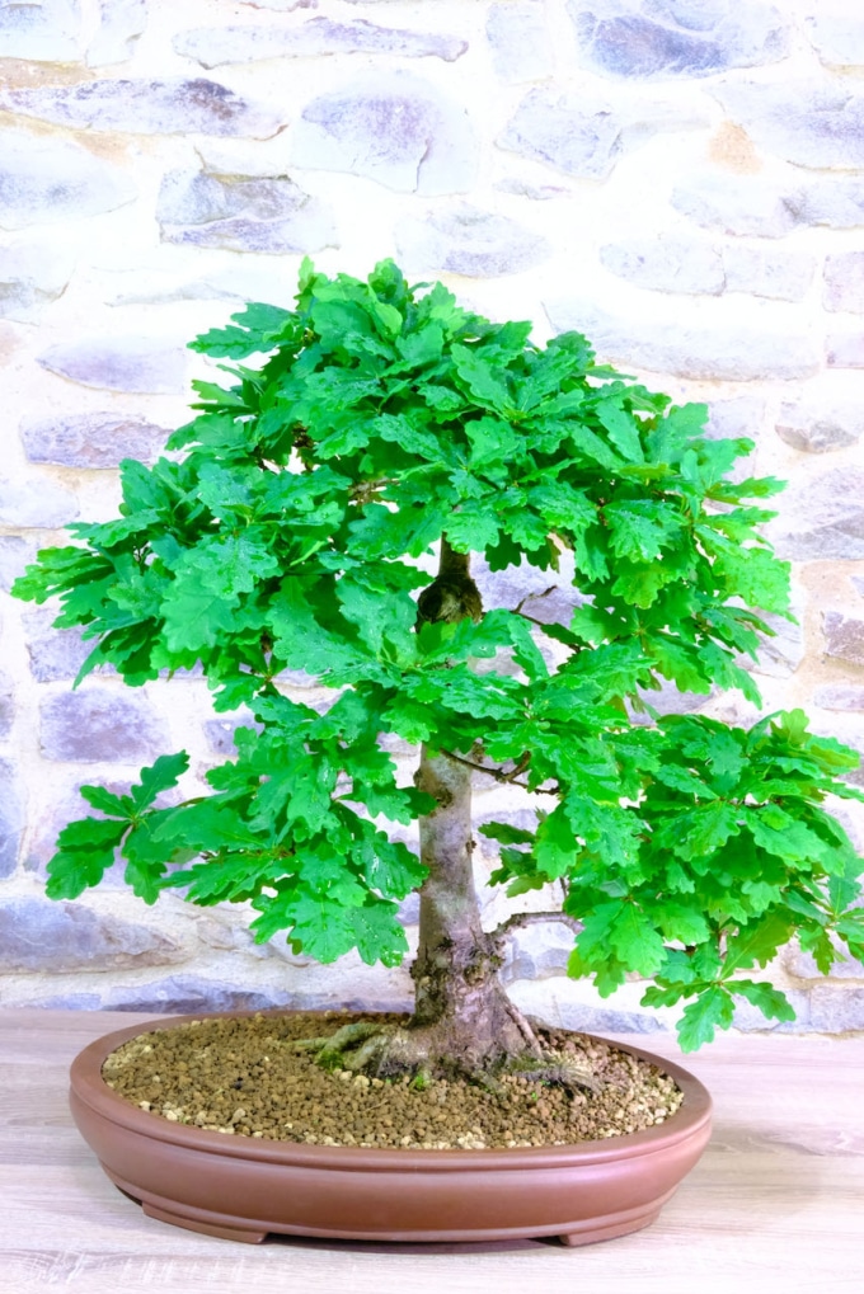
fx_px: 2410
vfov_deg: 30.1
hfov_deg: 20.3
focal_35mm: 67
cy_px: 647
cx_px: 432
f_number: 16
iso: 3200
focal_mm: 44.4
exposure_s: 1/15
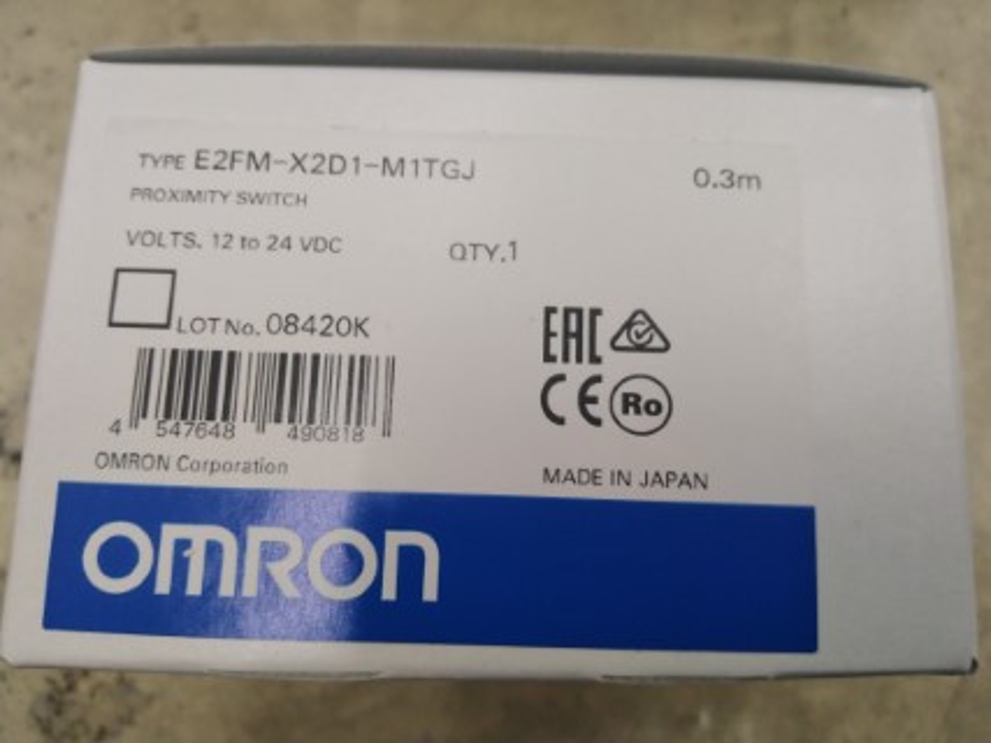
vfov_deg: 53.0
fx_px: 744
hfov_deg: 67.3
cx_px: 496
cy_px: 372
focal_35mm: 26
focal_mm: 3.59
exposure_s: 1/30
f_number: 1.8
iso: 246
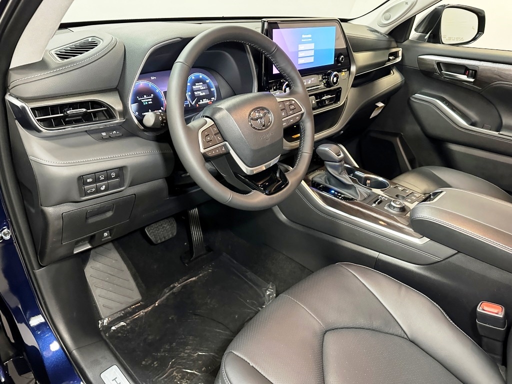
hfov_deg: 71.6
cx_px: 256
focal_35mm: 24
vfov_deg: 56.8
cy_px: 192
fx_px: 355
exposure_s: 1/30
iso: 1000
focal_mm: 6.86
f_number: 1.78
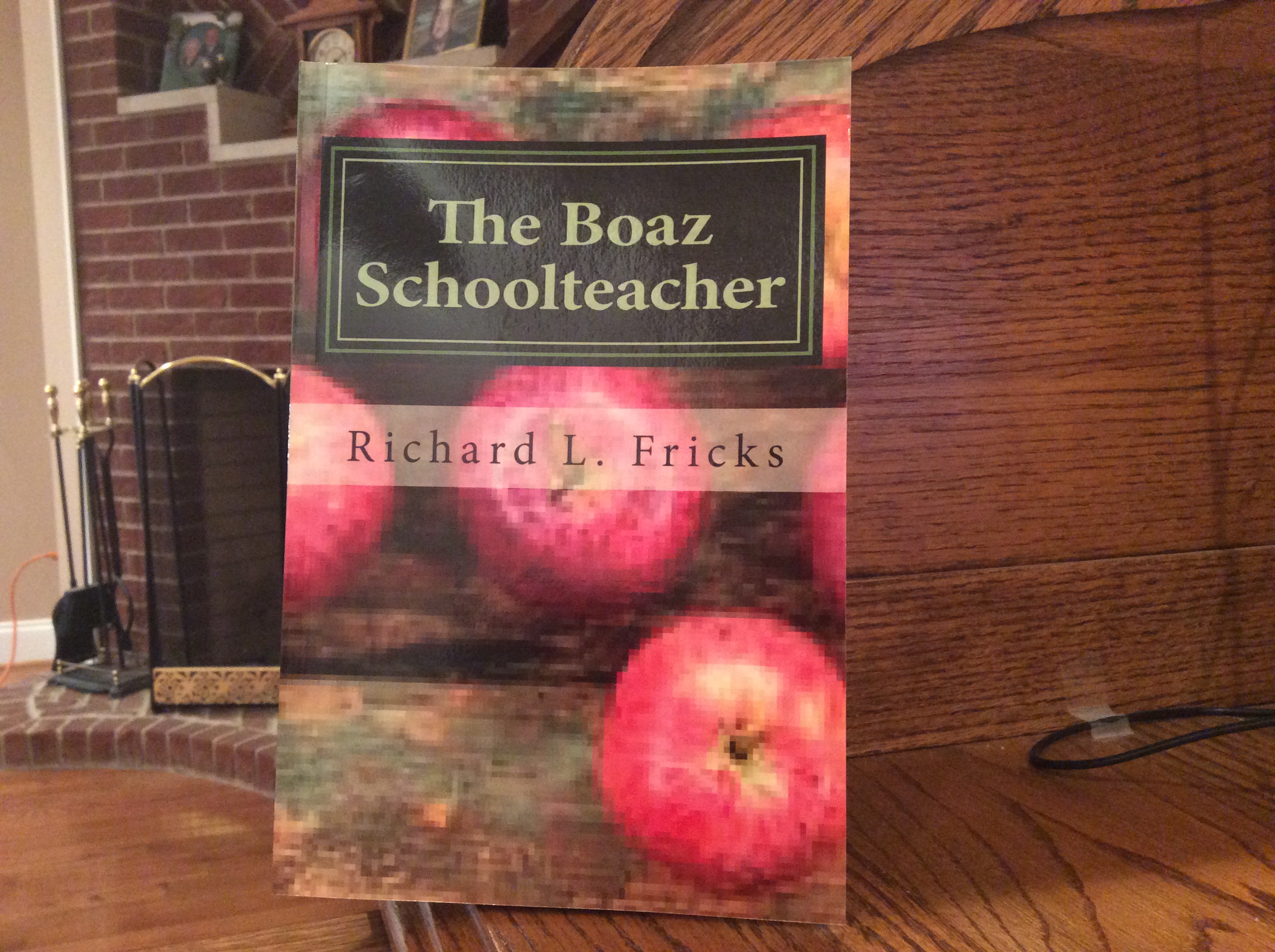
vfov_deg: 44.1
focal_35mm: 32
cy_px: 476
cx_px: 638
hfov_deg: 56.9
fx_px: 1177
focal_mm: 3.3
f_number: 2.4
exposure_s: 1/20
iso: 320
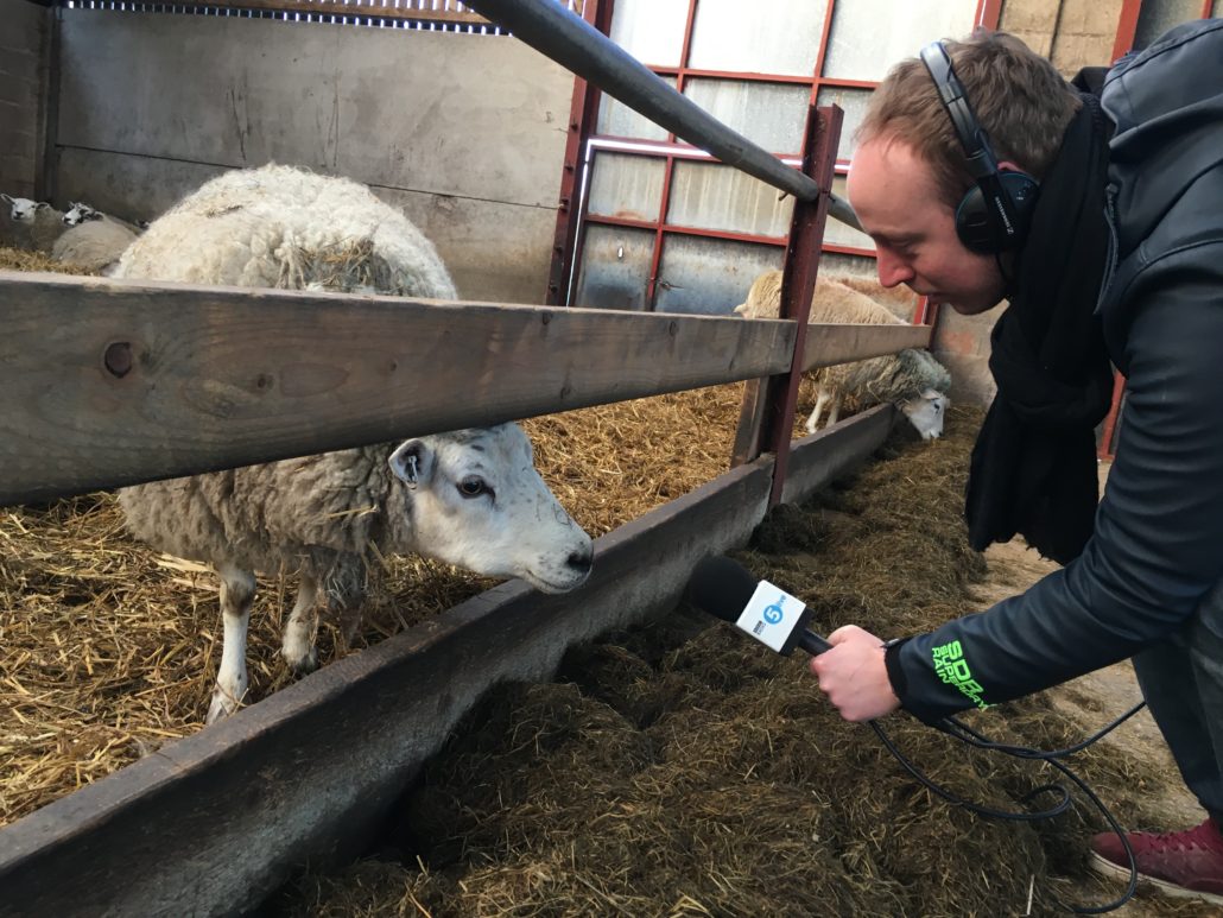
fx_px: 1025
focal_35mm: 29
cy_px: 459
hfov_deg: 61.6
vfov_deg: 48.2
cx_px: 612
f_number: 2.2
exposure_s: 1/33
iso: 100
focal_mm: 4.15
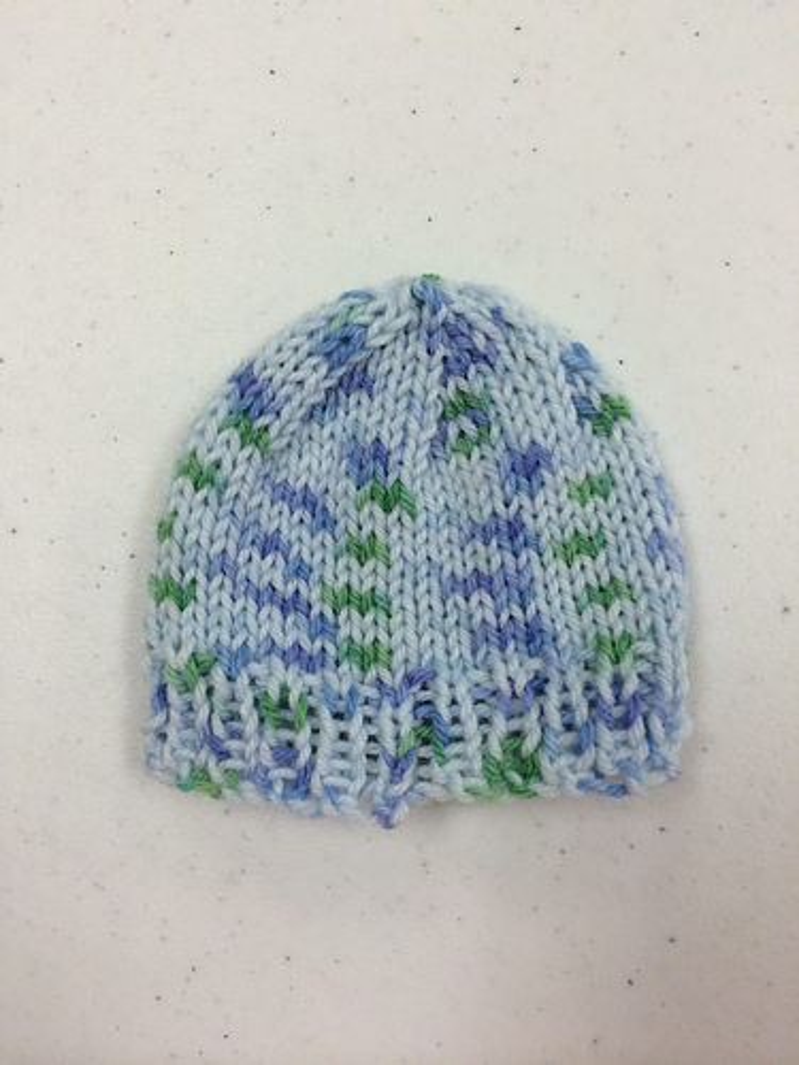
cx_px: 400
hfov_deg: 46.8
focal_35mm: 30
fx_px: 923
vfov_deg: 60.0
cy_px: 532
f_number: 2.2
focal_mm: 4.12
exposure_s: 1/60
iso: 50
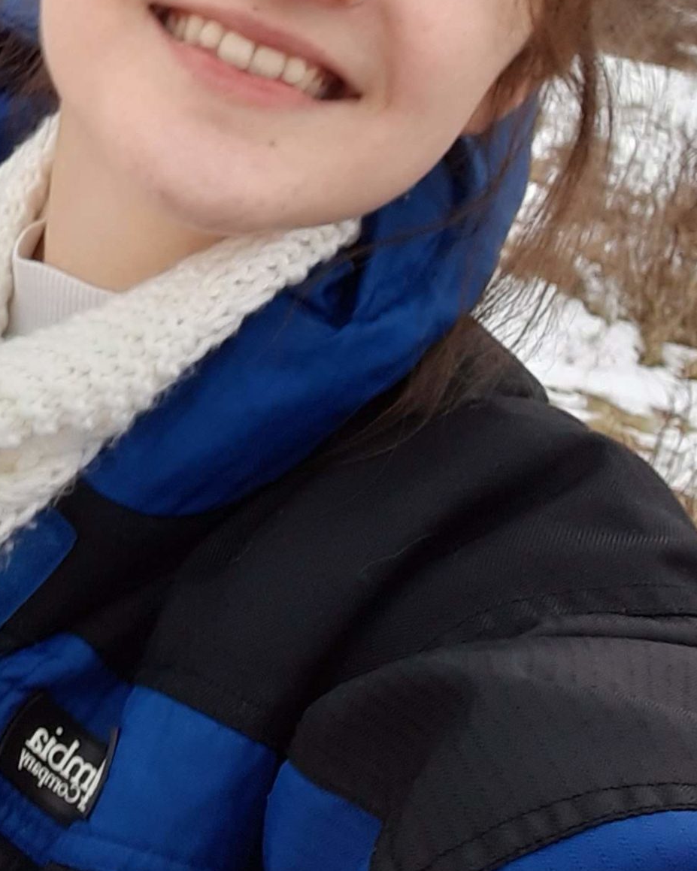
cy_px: 14
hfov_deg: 21.5
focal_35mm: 69
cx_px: 16
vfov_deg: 26.2
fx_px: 1779
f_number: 2
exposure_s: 1/60
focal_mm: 2.66
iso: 50
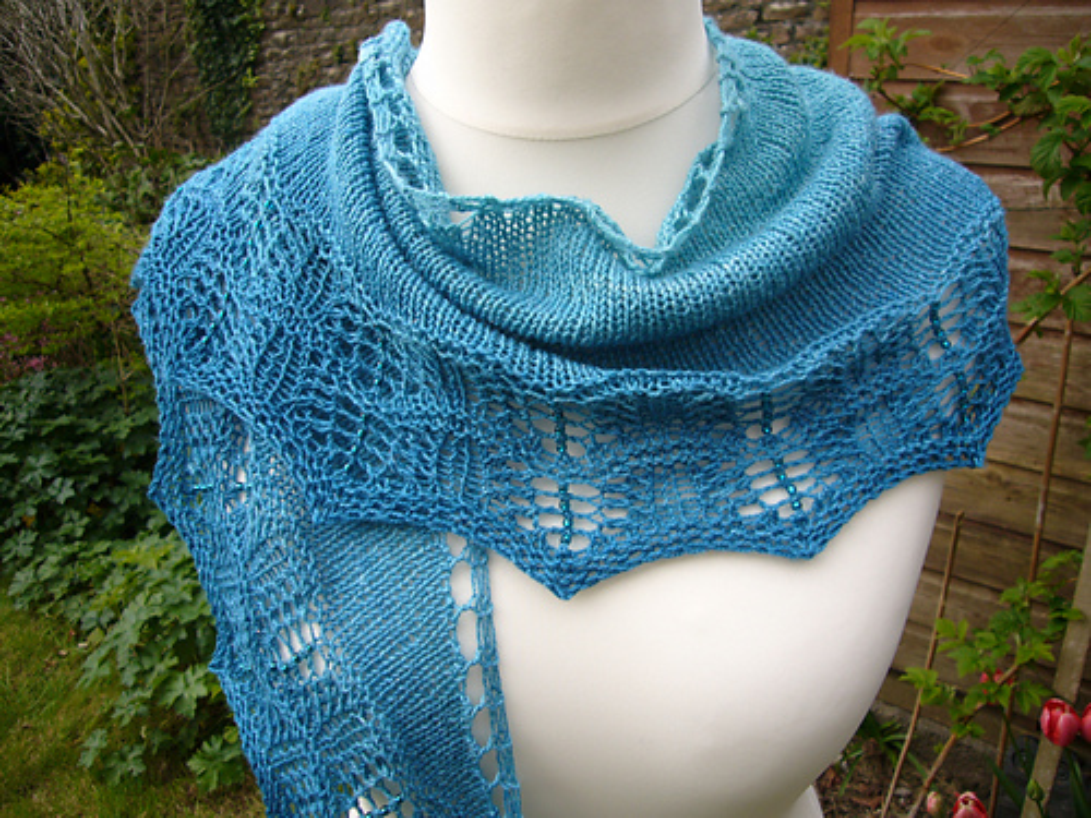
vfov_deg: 49.7
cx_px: 546
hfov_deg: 63.4
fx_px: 882
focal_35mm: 28
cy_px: 409
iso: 80
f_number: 2.8
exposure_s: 1/400
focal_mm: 4.6
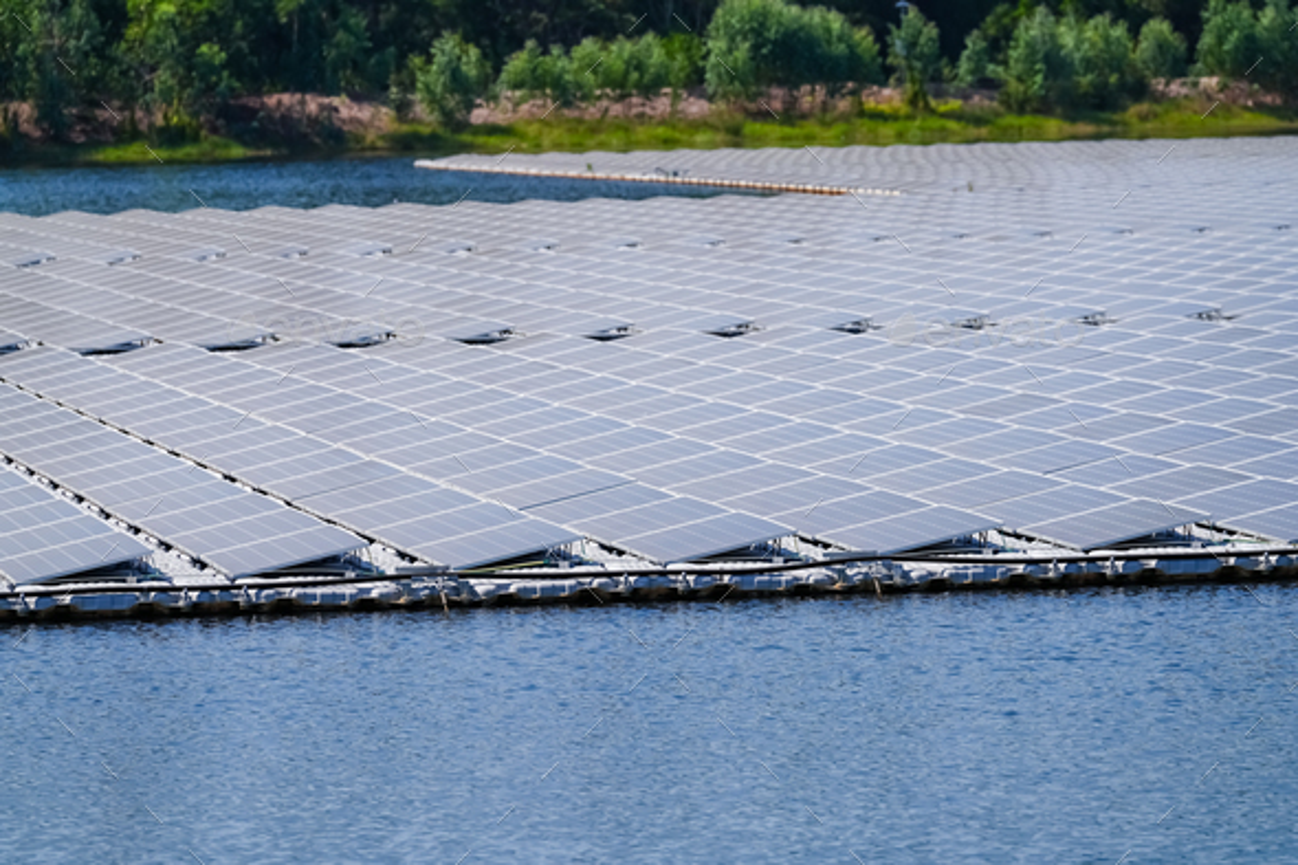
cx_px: 649
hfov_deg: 10.3
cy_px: 432
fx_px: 7209
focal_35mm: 200
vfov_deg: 6.9
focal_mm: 200
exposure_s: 1/800
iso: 100
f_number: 5
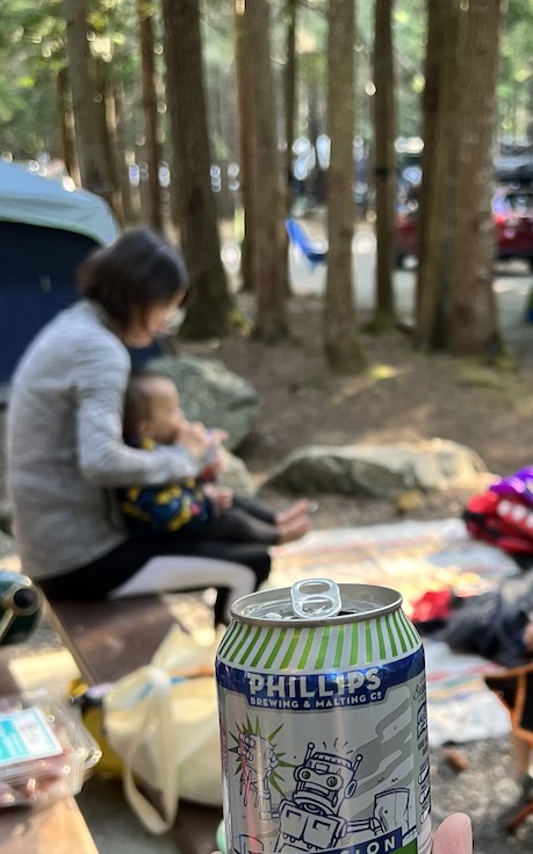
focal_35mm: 48
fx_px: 1116
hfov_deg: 26.5
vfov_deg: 41.6
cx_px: 399
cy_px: 519
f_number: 1.5
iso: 100
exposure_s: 1/121
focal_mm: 5.7
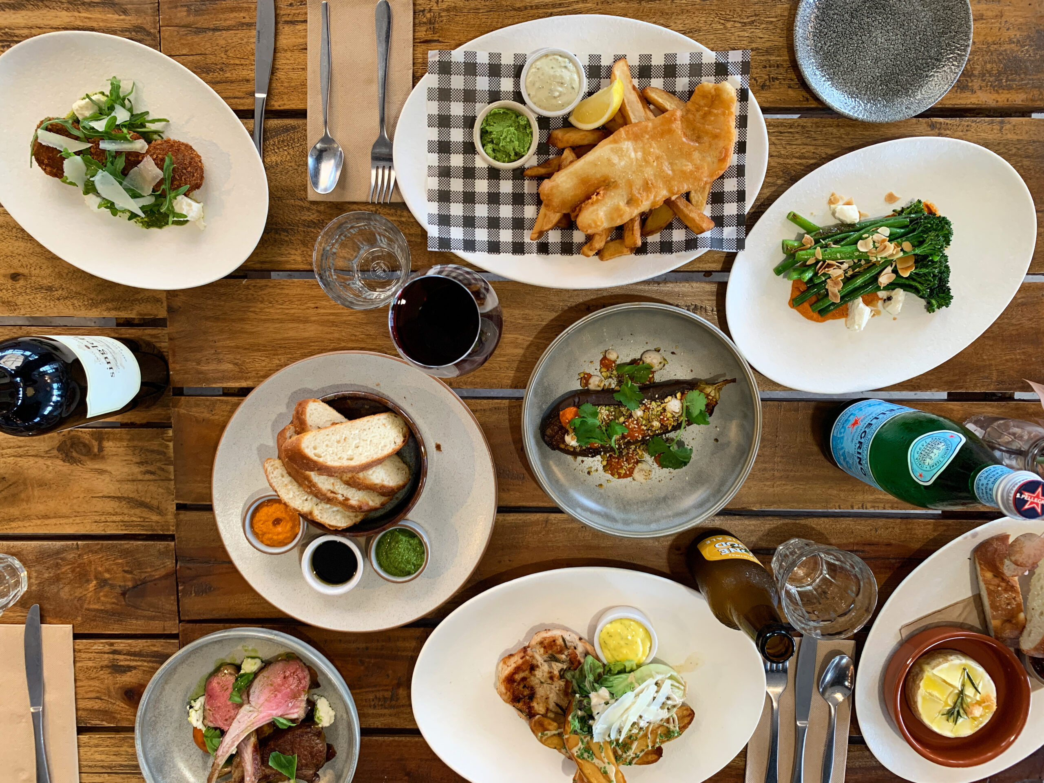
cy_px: 392
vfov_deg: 53.1
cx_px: 522
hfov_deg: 67.3
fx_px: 784
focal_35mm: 26
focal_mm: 4.25
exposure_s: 1/50
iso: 125
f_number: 1.8
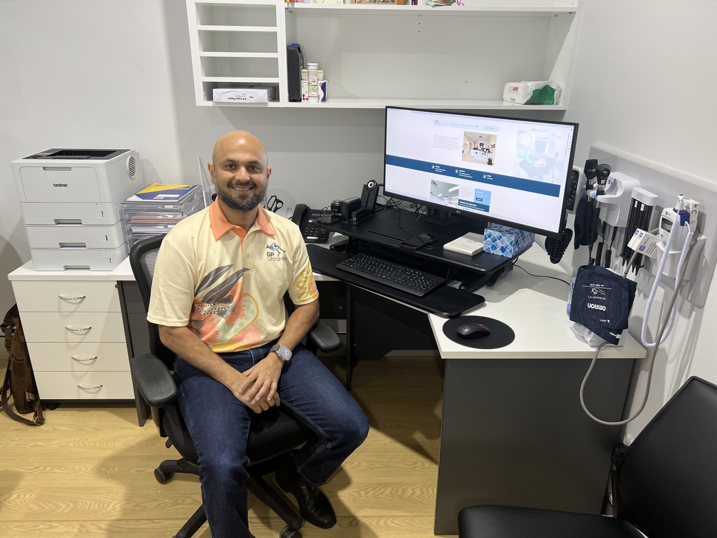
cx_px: 358
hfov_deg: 67.3
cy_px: 269
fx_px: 539
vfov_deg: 53.1
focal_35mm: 26
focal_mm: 5.7
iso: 125
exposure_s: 1/50
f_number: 1.5
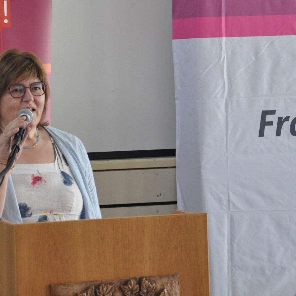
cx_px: 34
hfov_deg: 10.9
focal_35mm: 159
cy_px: 114
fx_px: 1538
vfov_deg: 11.0
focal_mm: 58
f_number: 5
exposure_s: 1/90
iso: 1600
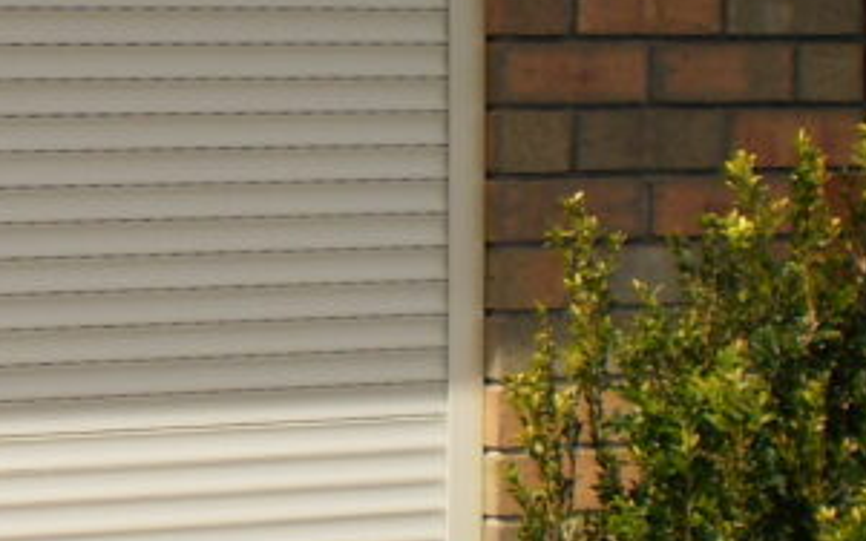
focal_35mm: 130
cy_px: 345
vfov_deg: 10.1
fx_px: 3068
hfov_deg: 15.1
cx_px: -357
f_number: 4.6
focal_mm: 6.3
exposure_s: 1/640
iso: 64
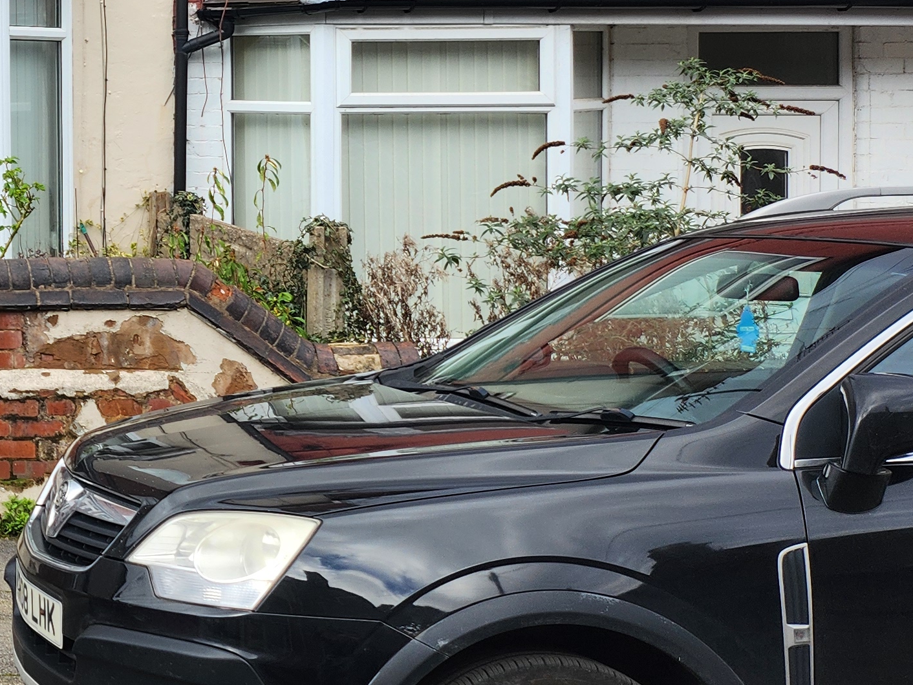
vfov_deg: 21.2
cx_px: -322
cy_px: 92
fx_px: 1794
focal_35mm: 68
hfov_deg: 24.4
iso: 50
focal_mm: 5
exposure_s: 1/1081
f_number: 1.8
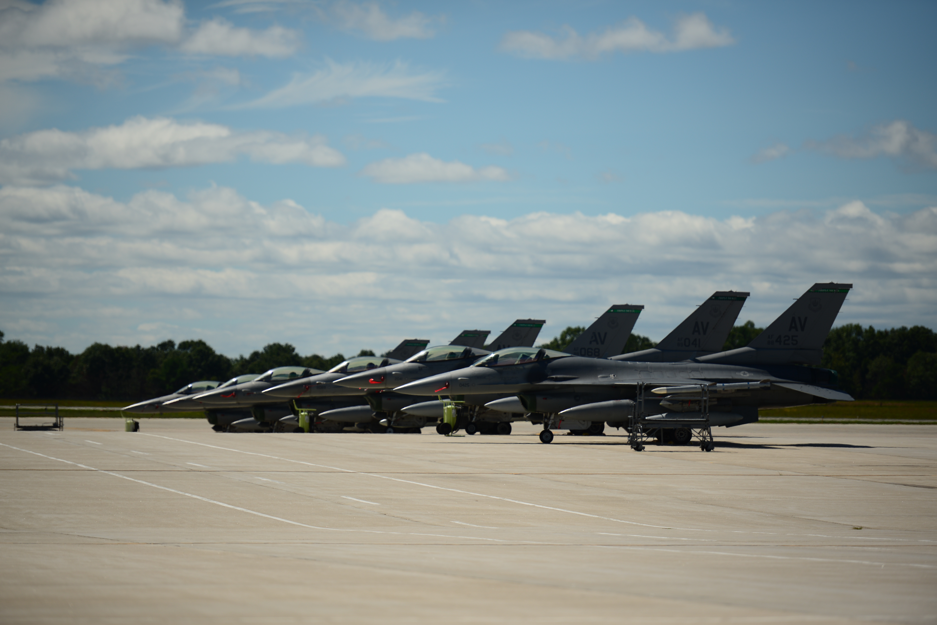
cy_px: 312
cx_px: 468
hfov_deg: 11.1
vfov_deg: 7.4
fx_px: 4817
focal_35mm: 185
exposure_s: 1/4000
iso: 100
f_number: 2.8
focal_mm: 185
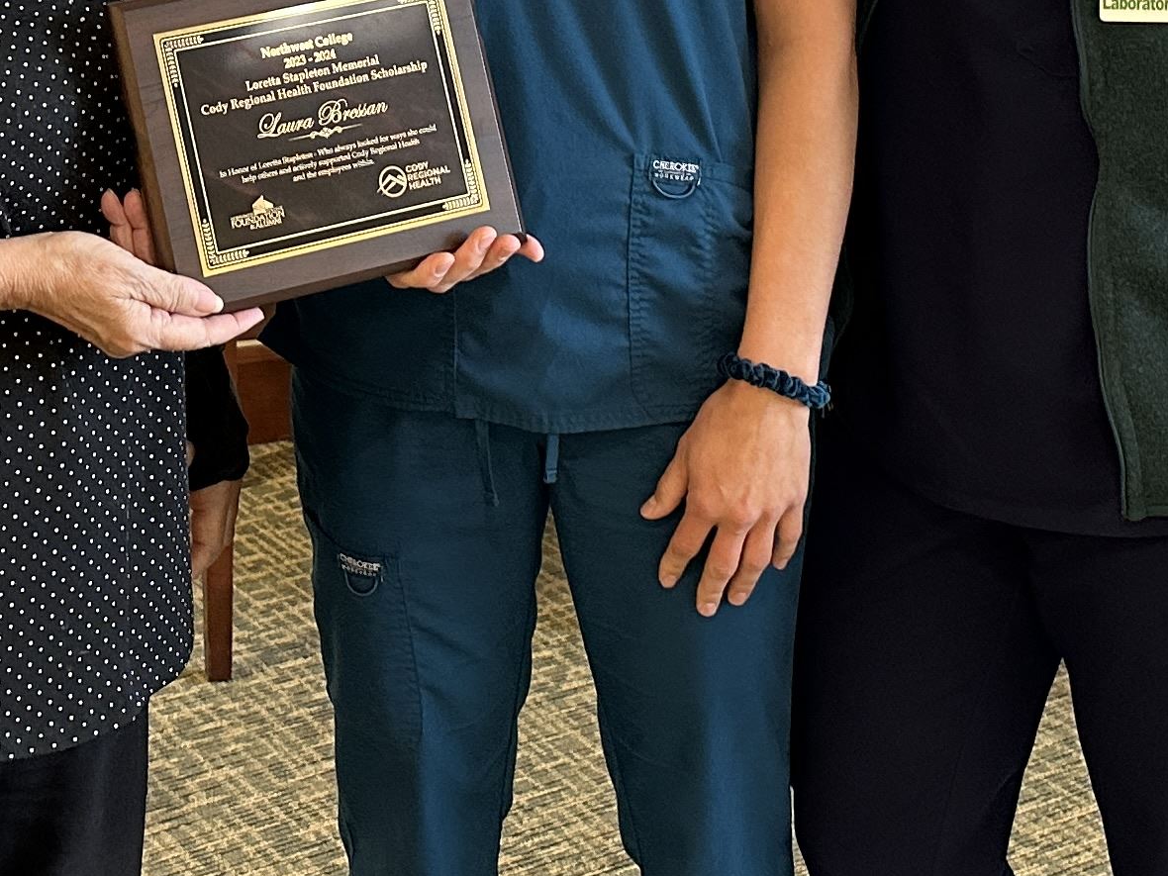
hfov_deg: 23.7
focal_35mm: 82
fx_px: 2767
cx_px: 332
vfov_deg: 17.4
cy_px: -72
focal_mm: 6.86
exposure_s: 1/60
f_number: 1.78
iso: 250
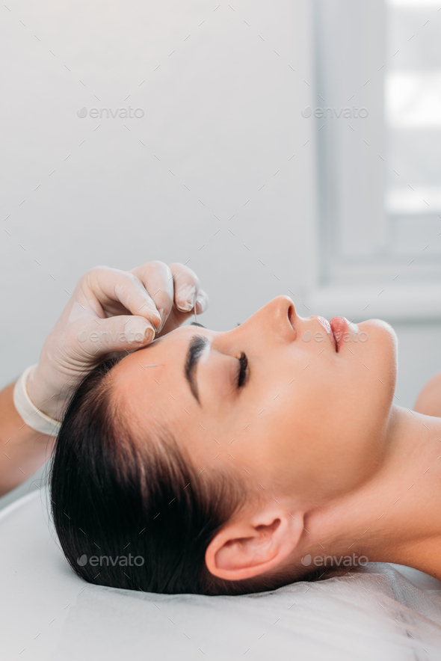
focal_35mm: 50
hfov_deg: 27.0
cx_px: 220
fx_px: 918
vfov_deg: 39.6
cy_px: 330
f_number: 3.2
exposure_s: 1/200
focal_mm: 50
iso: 160
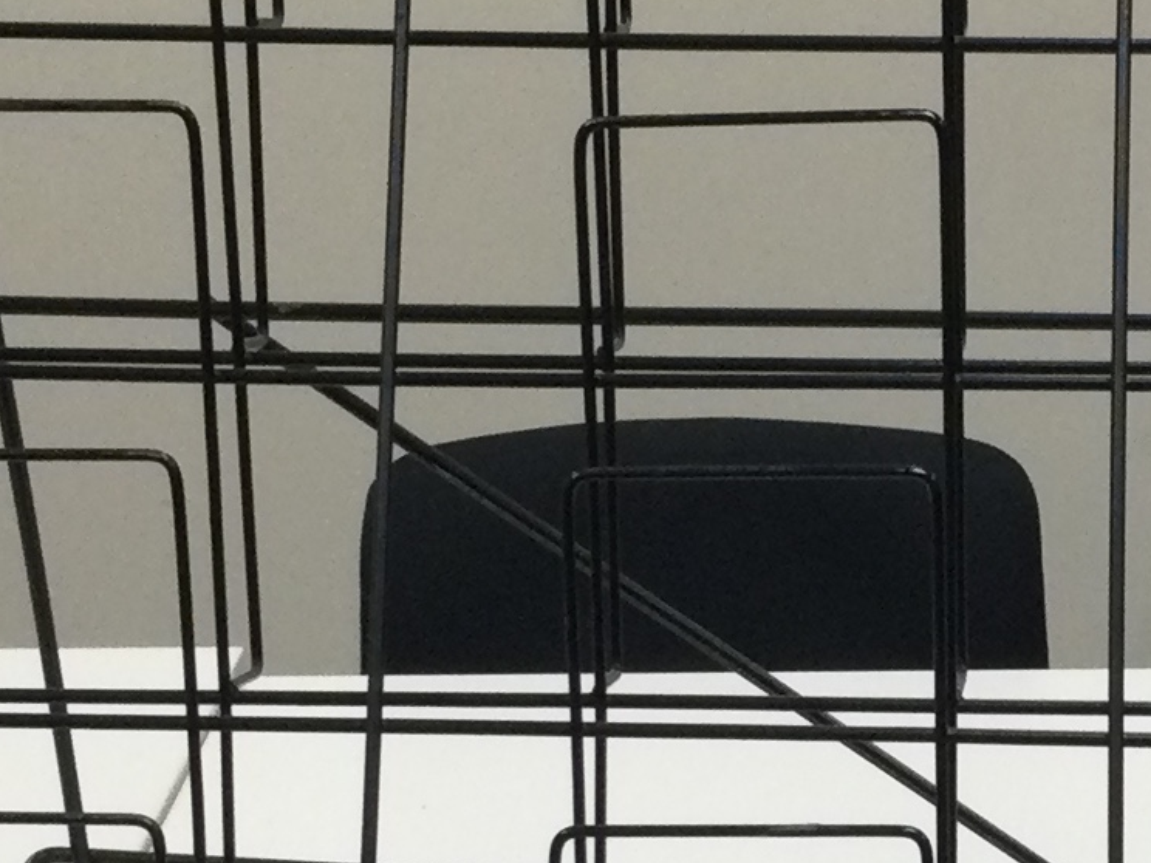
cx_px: 1170
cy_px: 844
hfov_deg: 14.3
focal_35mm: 136
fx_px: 4522
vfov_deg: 10.8
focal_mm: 3.3
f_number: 2.4
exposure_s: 1/30
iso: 25
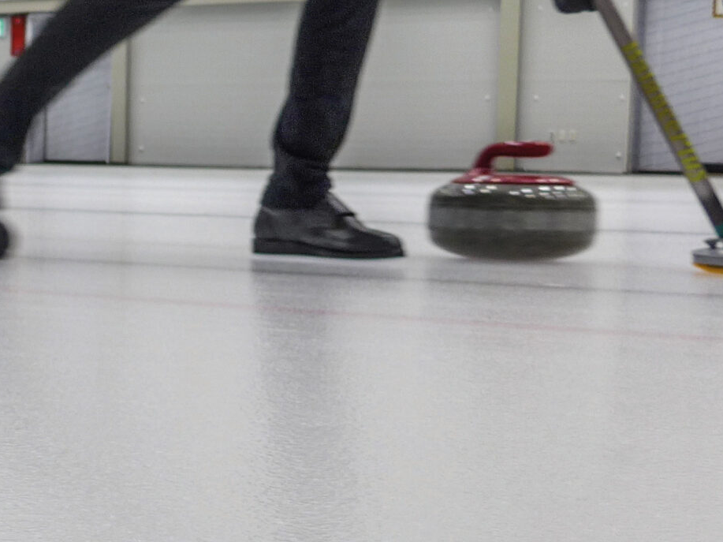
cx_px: -237
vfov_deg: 18.2
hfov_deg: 21.6
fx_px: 1691
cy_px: 290
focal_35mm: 81
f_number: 2.5
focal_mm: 6
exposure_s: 1/125
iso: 80
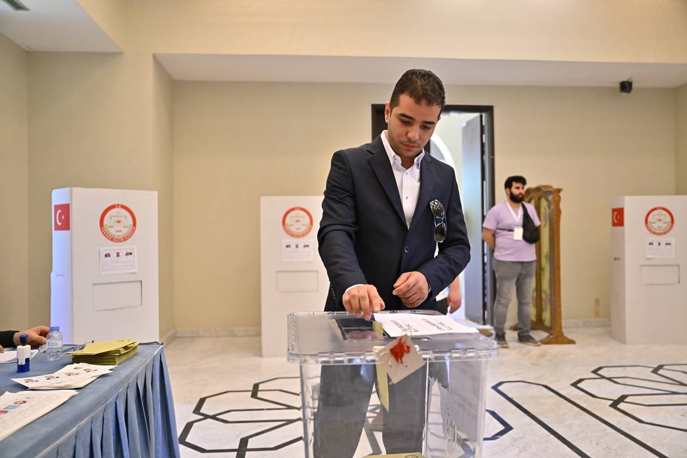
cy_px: 229
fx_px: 582
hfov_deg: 61.1
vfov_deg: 43.0
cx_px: 344
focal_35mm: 30
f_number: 3.2
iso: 2000
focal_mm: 30.5
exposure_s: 1/200
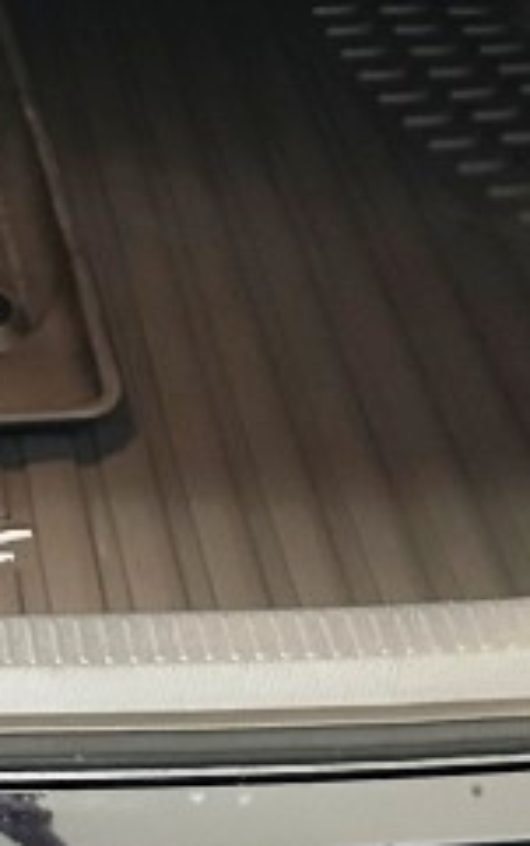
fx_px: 2492
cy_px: -112
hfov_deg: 11.6
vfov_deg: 18.5
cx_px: -277
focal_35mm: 108
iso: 1250
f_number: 1.78
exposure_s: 1/30
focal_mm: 6.86
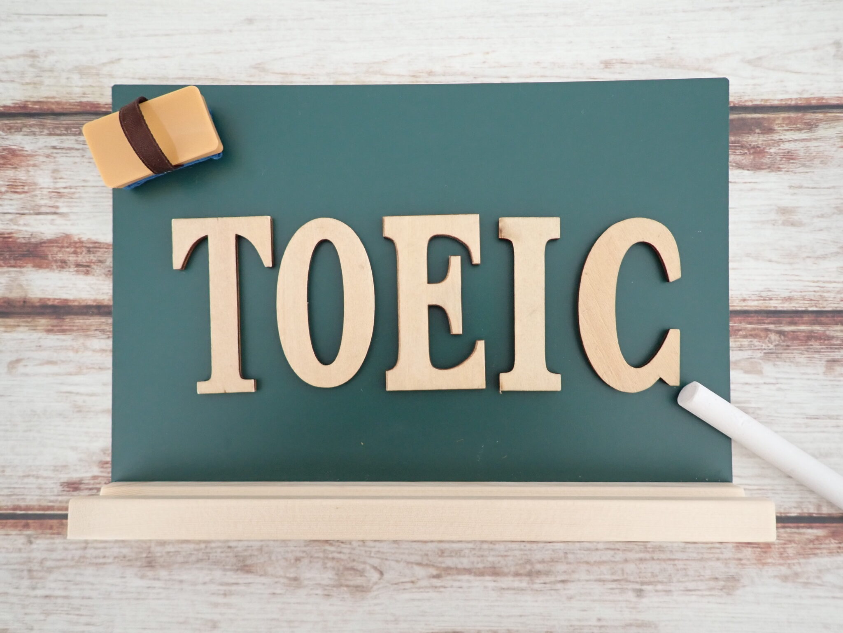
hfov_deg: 69.4
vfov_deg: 54.9
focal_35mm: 25
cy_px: 316
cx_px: 422
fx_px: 609
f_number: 2
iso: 200
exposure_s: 1/30
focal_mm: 4.5
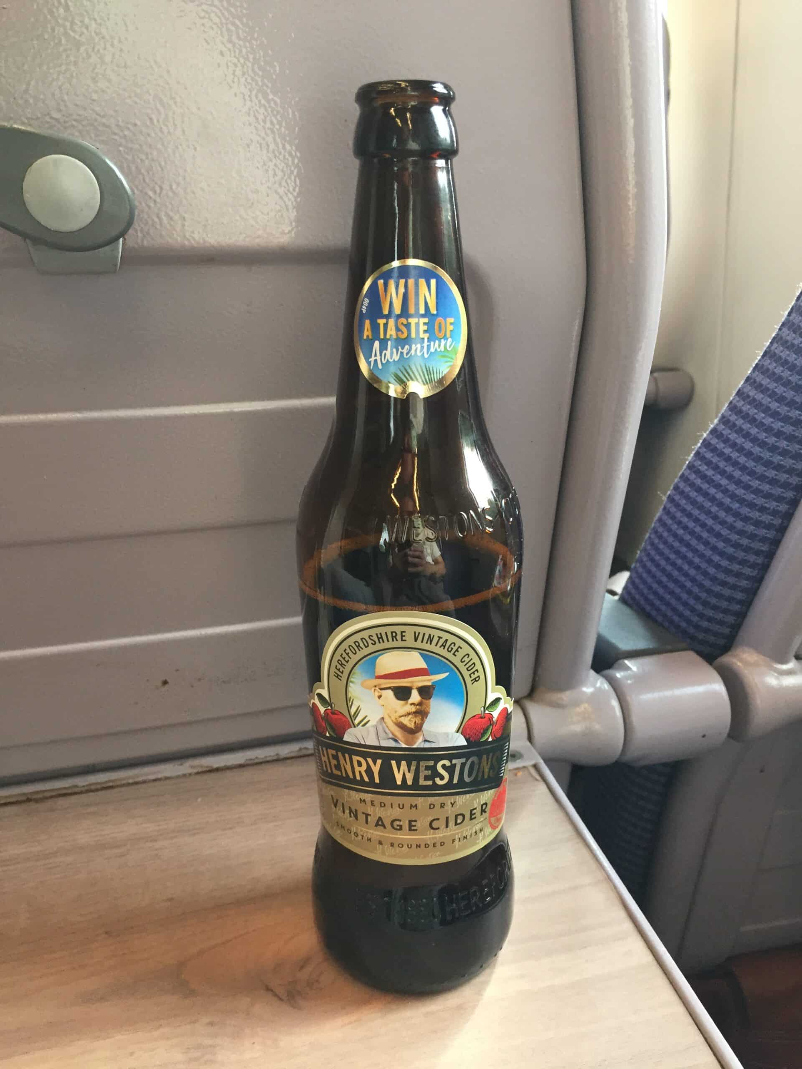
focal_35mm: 29
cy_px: 534
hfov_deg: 48.2
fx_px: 896
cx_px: 401
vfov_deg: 61.7
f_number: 2.2
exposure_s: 1/33
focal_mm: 4.15
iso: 64
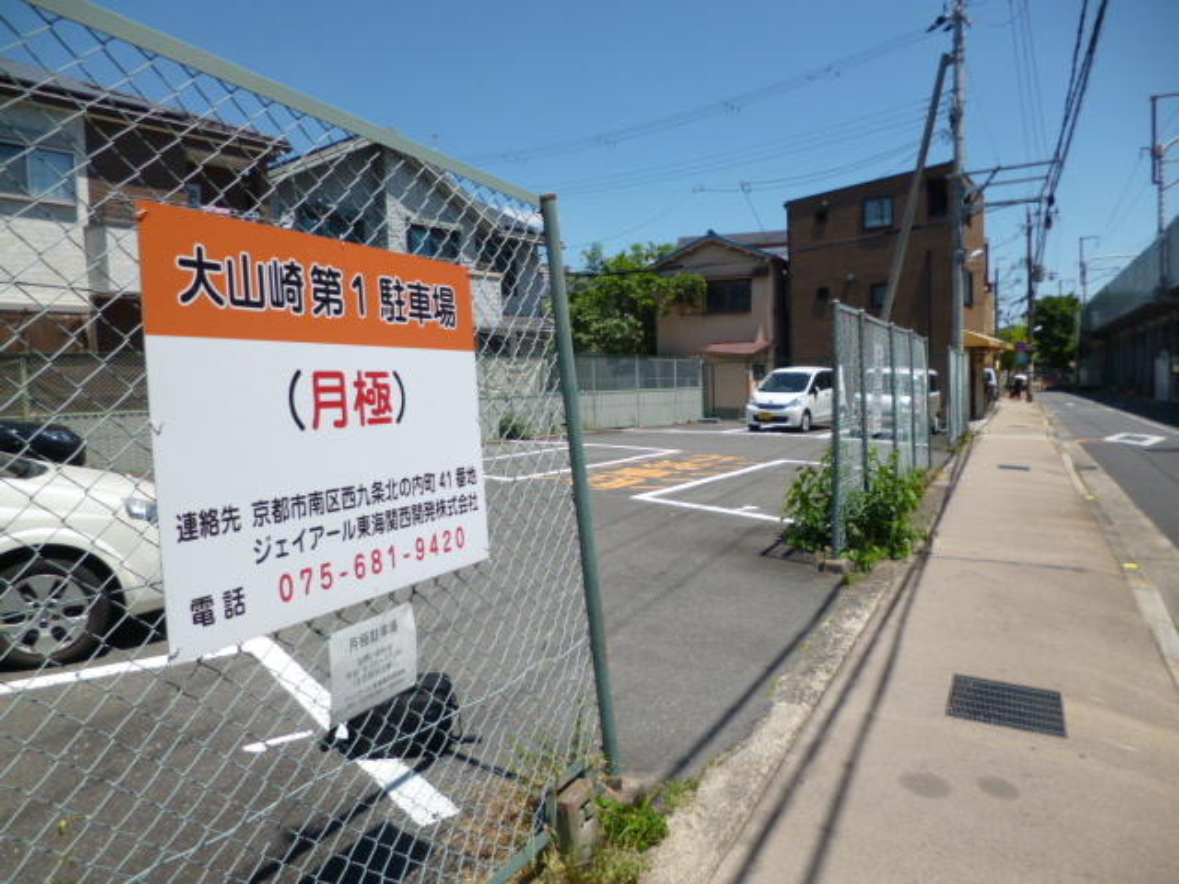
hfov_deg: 71.6
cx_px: 590
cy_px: 442
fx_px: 817
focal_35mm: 24
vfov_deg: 56.8
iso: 100
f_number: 9
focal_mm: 4.3
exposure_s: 1/160
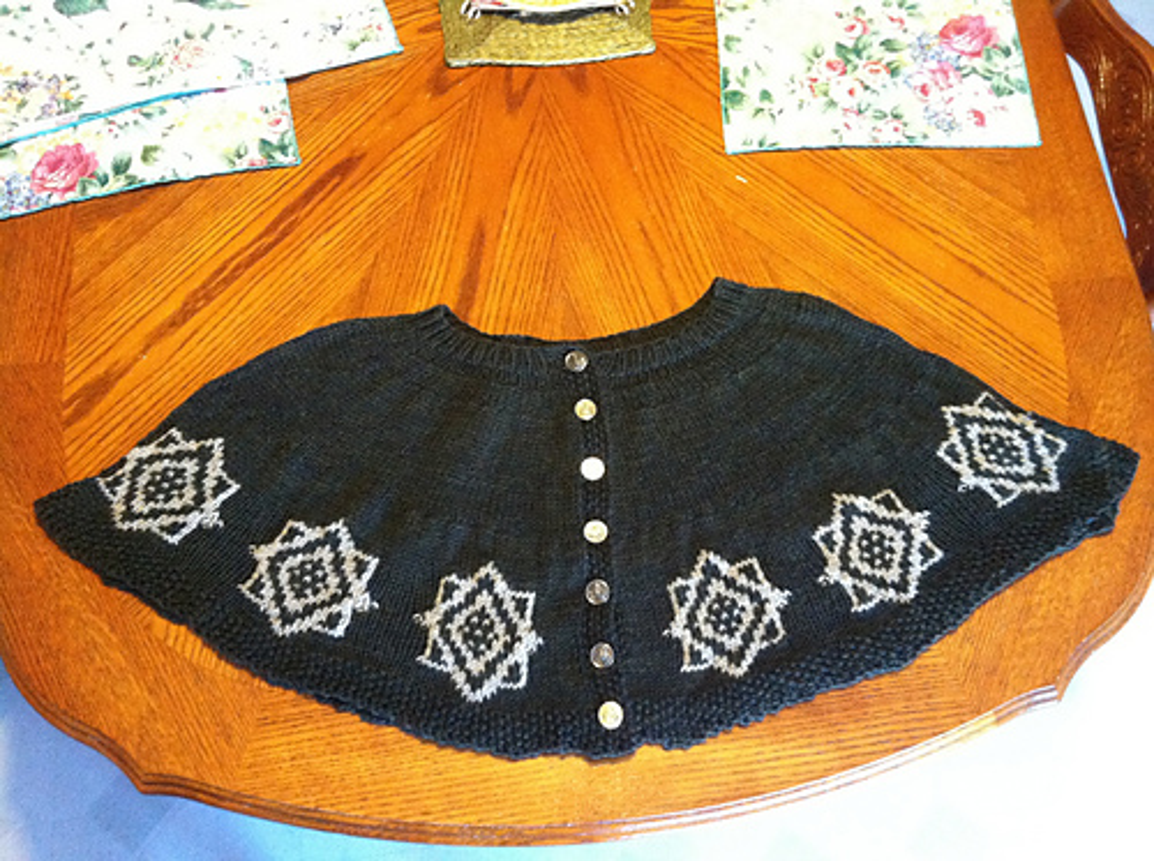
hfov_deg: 52.7
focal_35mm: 35
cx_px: 577
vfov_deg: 40.6
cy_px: 430
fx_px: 1165
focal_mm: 3.85
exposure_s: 1/15
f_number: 2.8
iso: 640
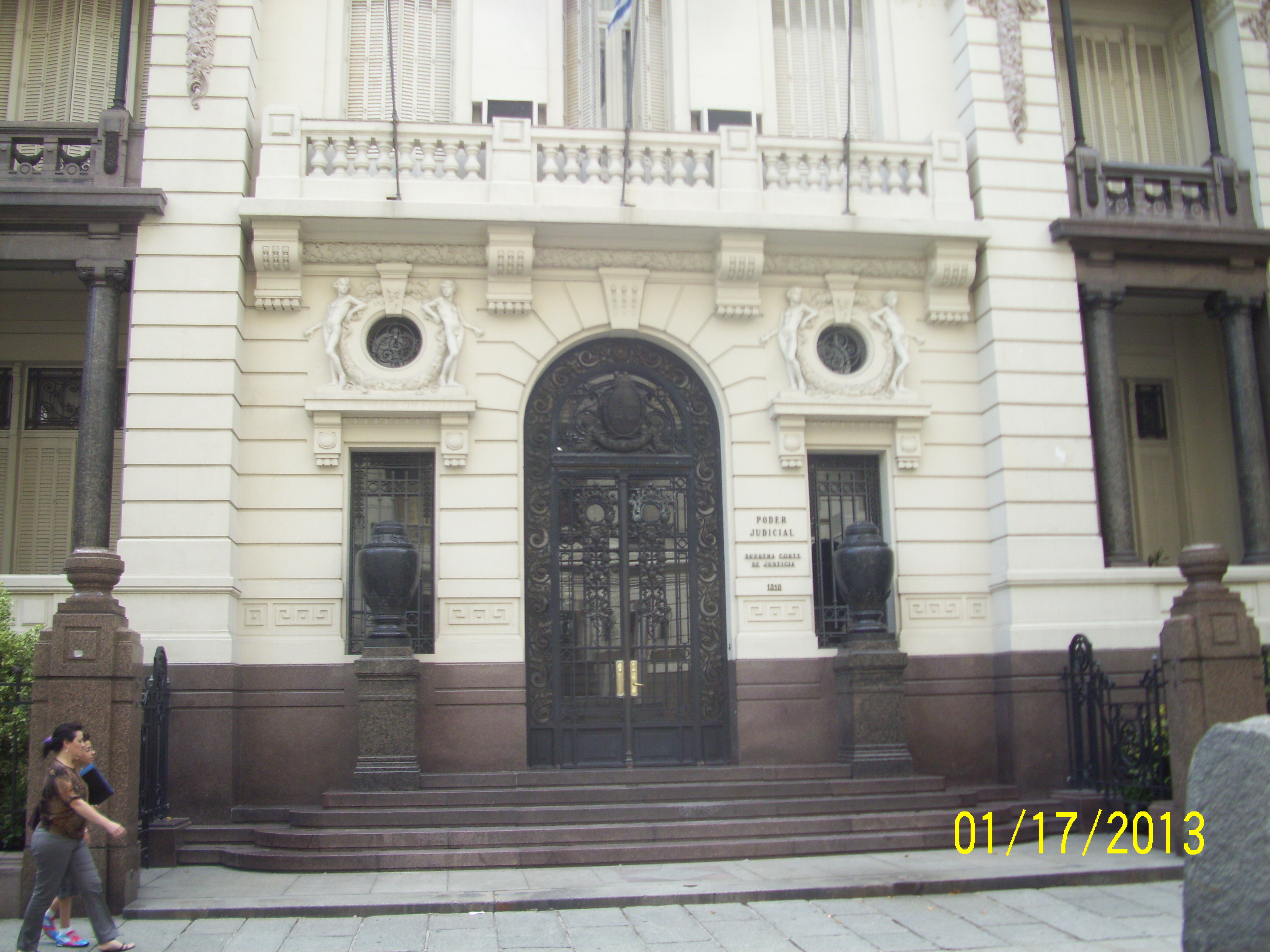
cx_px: 635
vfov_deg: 41.8
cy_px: 476
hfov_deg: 54.0
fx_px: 1247
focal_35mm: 34
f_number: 2.9
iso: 80
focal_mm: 5.7
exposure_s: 1/160
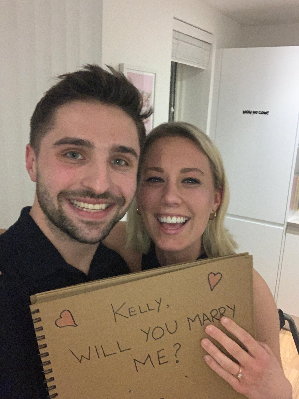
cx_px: 150
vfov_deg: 56.8
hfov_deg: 44.2
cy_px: 200
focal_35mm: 32
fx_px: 369
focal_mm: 2.87
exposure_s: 1/30
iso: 320
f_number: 2.2
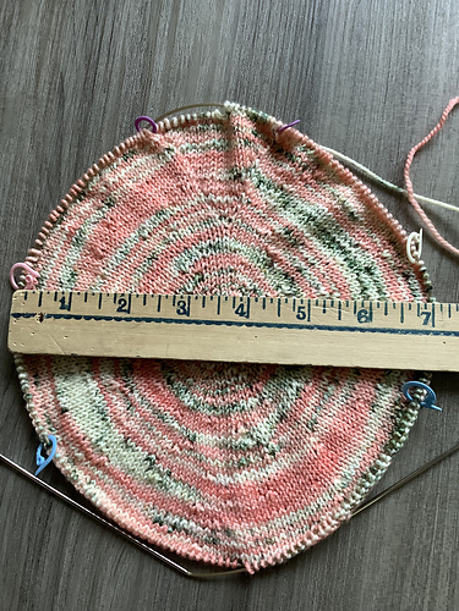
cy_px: 306
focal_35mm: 31
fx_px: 548
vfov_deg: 58.4
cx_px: 230
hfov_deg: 45.4
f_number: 2.4
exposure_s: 1/60
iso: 160
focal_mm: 3.3
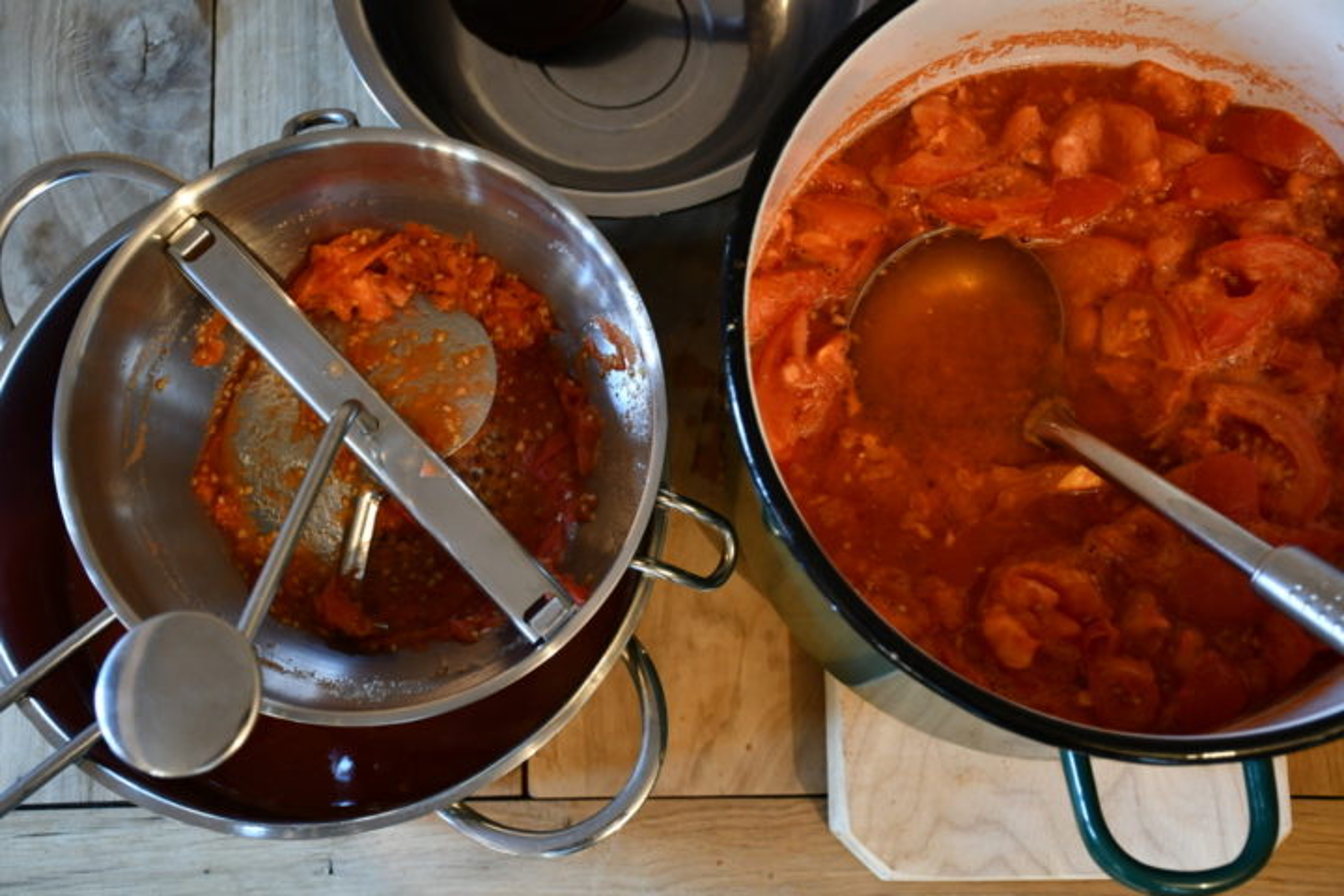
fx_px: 1941
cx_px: 672
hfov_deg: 38.2
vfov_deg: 26.0
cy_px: 448
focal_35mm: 52
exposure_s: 1/13
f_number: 4.2
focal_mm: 35
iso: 800
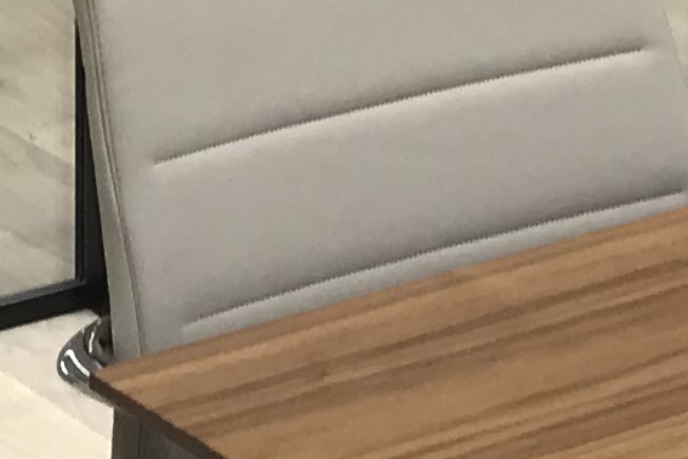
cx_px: -10
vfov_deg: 6.1
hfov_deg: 9.9
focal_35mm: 207
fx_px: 3956
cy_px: -971
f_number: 1.8
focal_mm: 3.99
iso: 25
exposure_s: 1/50
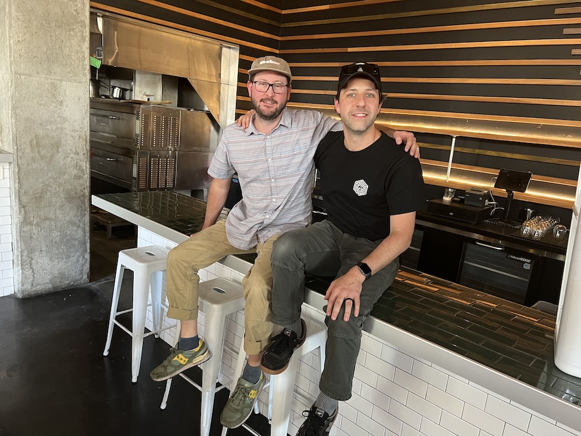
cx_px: 290
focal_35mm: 26
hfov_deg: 67.3
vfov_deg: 53.1
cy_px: 218
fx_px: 436
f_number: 1.5
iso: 250
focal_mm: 5.7
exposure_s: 1/60
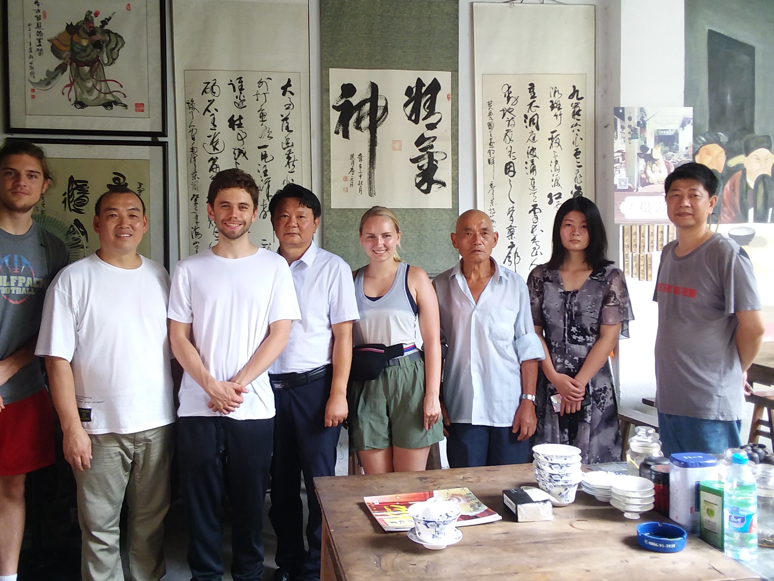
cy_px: 292
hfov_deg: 56.8
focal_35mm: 32
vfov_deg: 44.2
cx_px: 357
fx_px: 715
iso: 64
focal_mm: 2.47
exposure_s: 1/30
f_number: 1.9
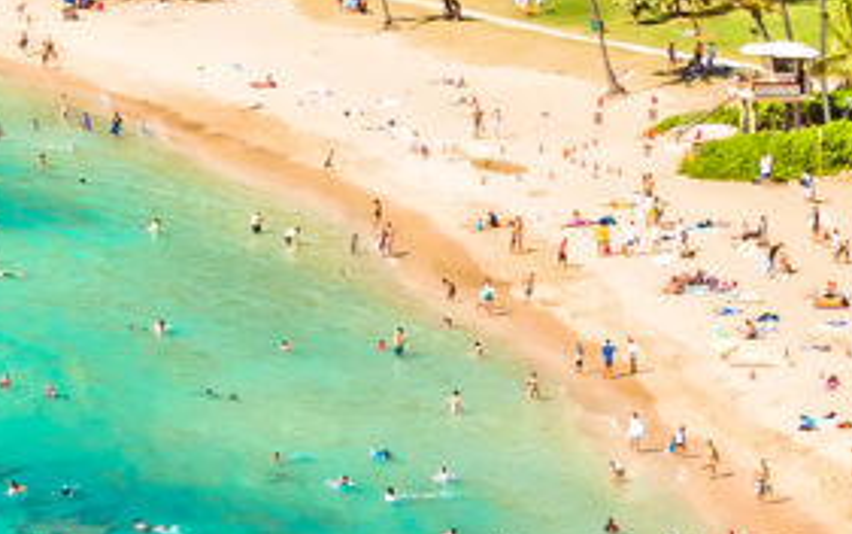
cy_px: -137
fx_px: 6203
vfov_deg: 4.9
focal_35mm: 267
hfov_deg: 7.6
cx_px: -652
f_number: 13
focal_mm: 32
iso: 200
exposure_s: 1/200
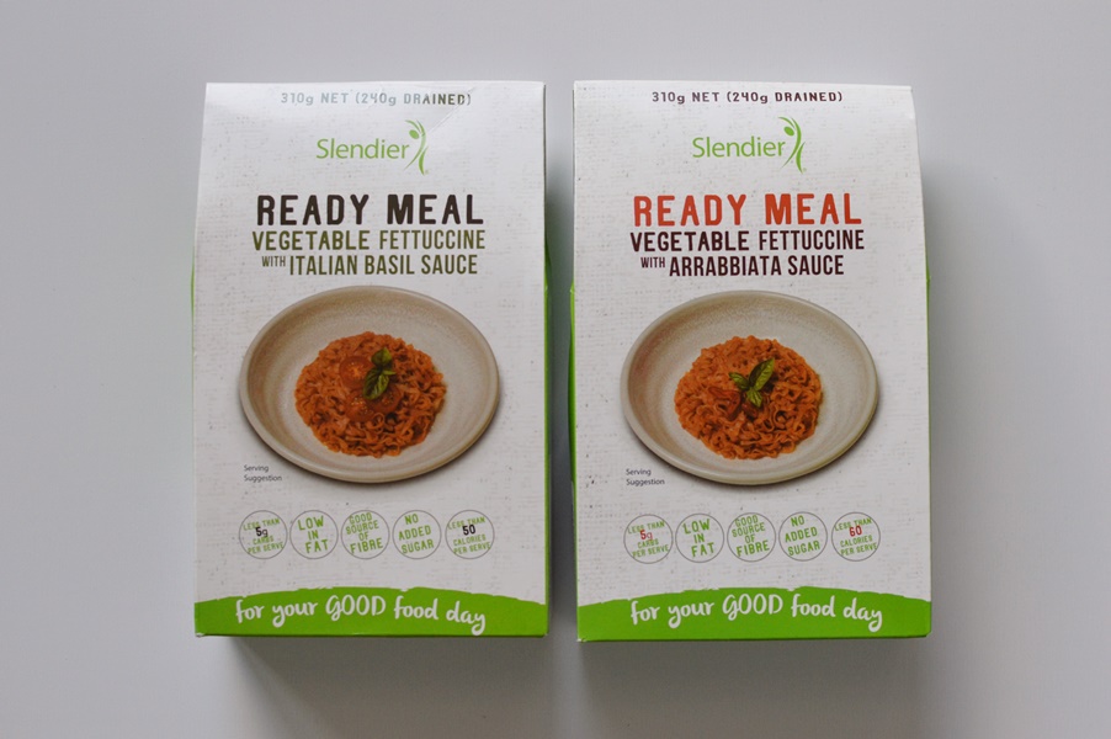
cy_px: 370
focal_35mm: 52
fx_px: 1619
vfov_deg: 25.7
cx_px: 556
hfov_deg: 37.9
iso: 800
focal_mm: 35
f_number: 4
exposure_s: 1/400
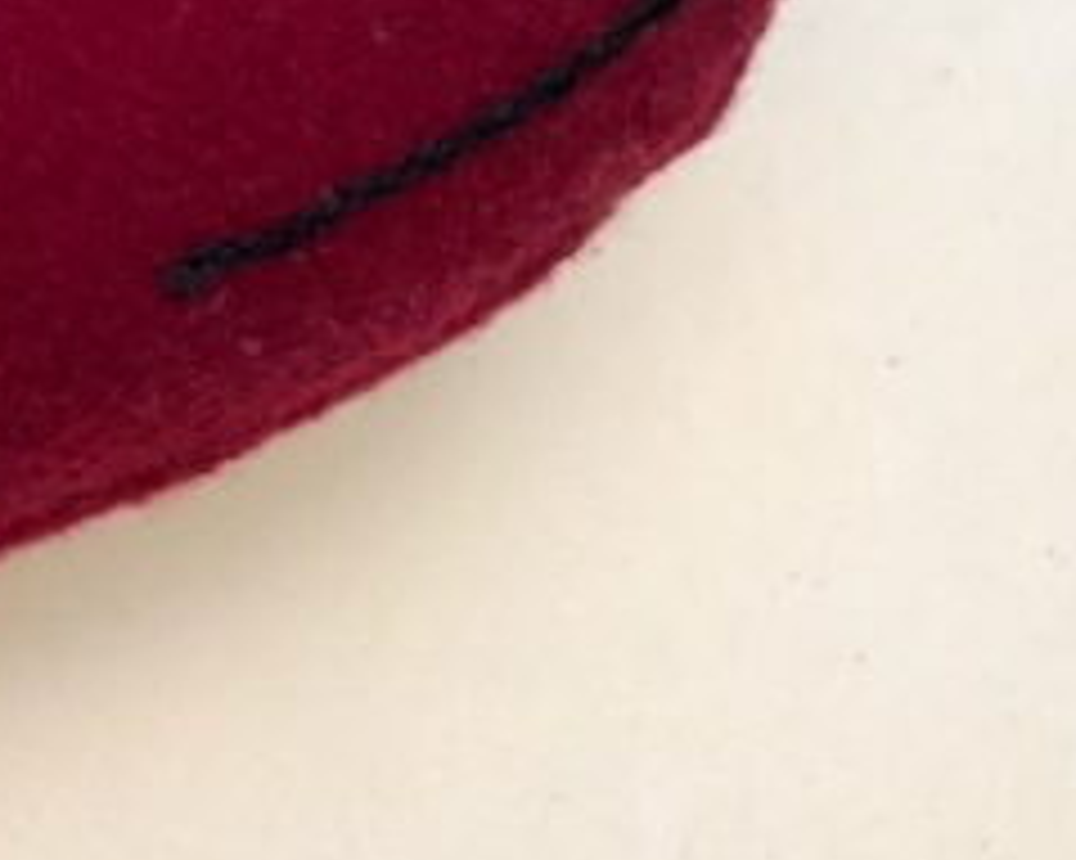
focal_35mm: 88
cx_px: -639
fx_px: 2801
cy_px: 142
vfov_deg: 17.3
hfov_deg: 18.6
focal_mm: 3.99
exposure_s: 1/120
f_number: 1.8
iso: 25
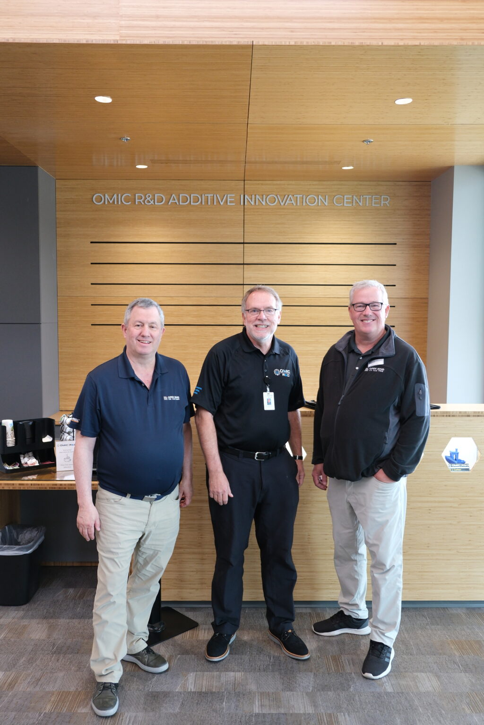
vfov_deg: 63.7
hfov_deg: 45.0
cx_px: 242
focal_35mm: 29
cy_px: 362
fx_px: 585
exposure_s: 1/100
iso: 1000
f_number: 2.8
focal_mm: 19.6
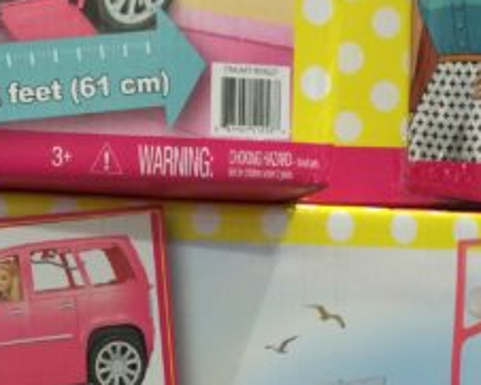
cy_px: 521
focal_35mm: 96
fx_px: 1367
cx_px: -94
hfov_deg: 18.9
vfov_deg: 15.2
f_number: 2.2
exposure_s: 1/30
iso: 125
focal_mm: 4.15
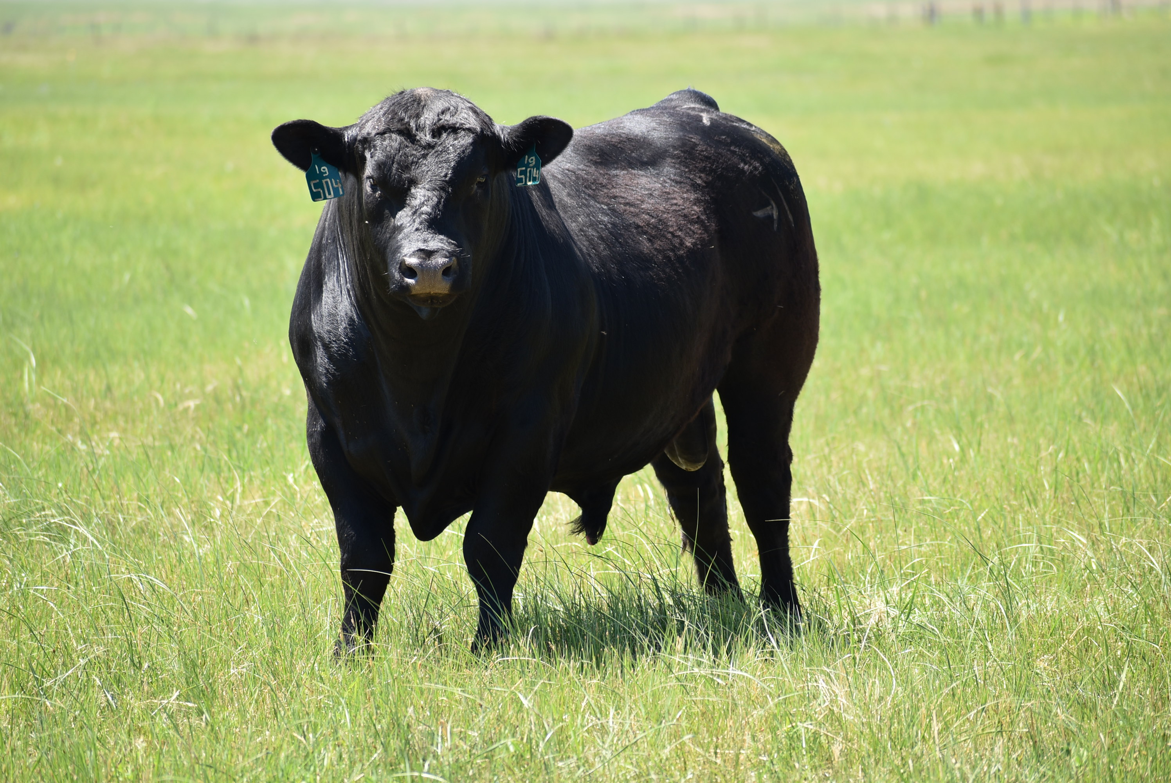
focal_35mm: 300
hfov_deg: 6.9
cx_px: 586
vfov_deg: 4.6
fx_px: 9766
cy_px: 392
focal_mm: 200
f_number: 6.3
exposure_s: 1/160
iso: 100
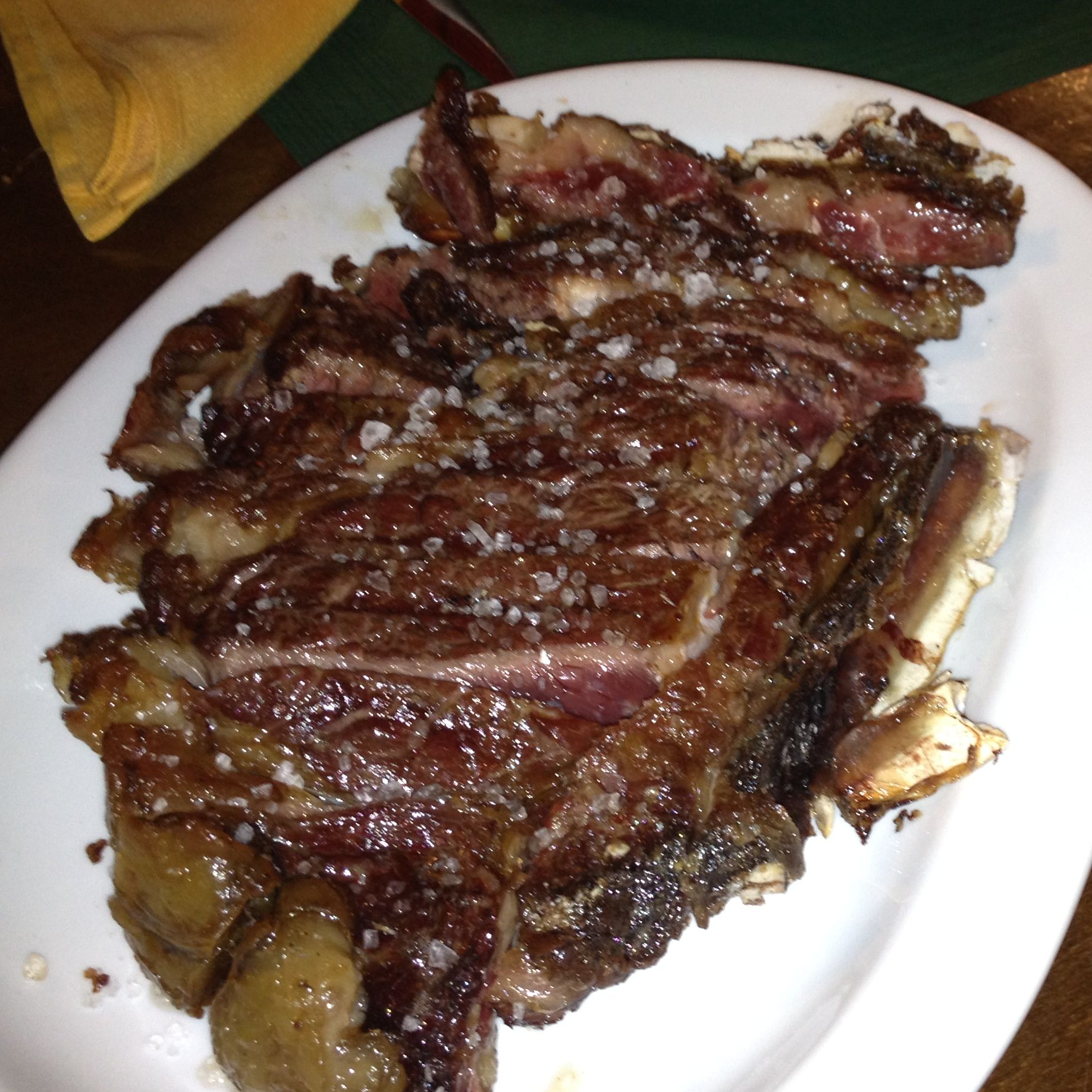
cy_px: 528
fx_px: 1963
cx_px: 817
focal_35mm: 55
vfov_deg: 31.1
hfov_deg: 30.6
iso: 100
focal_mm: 4.28
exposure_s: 1/20
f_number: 2.4
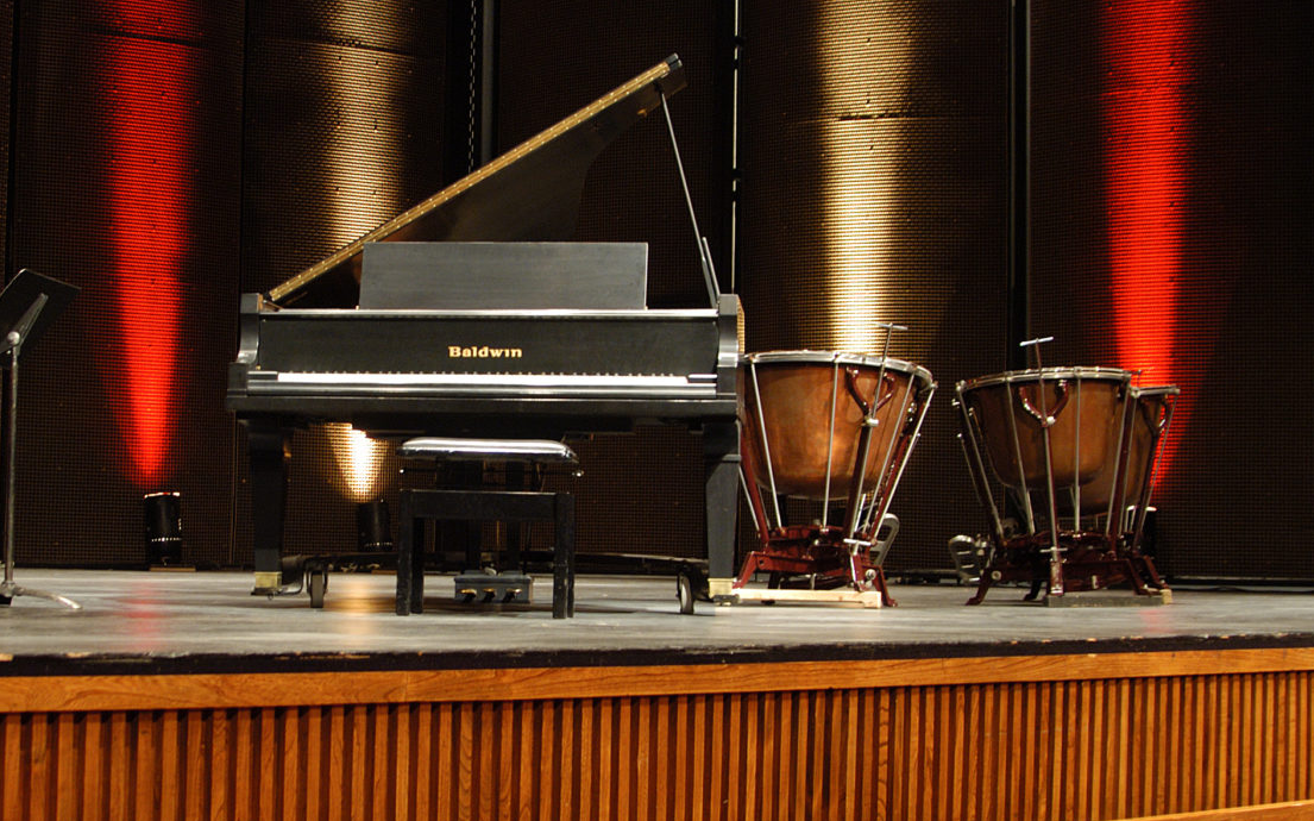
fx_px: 2614
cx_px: 455
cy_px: 352
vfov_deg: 17.8
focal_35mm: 73
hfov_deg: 28.1
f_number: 5
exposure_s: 1/5
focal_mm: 30
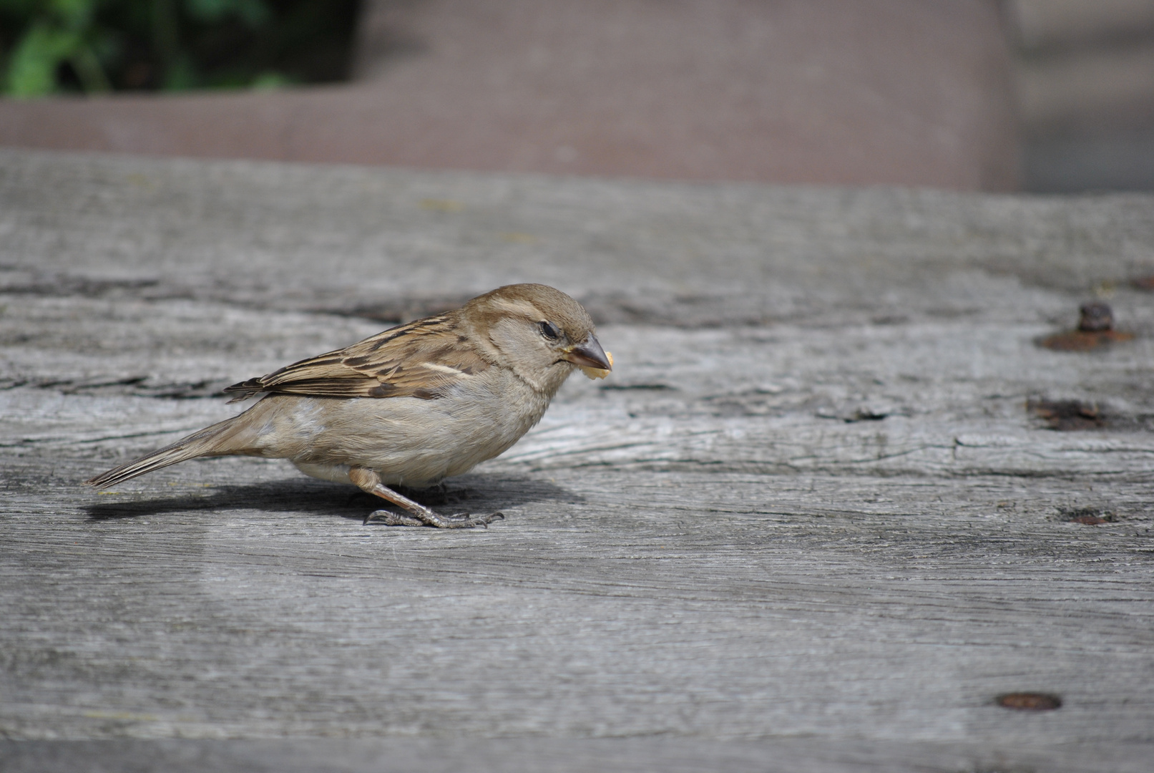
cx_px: 577
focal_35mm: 300
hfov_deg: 6.9
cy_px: 386
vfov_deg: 4.6
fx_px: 9629
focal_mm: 200
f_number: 5.6
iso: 200
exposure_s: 1/640
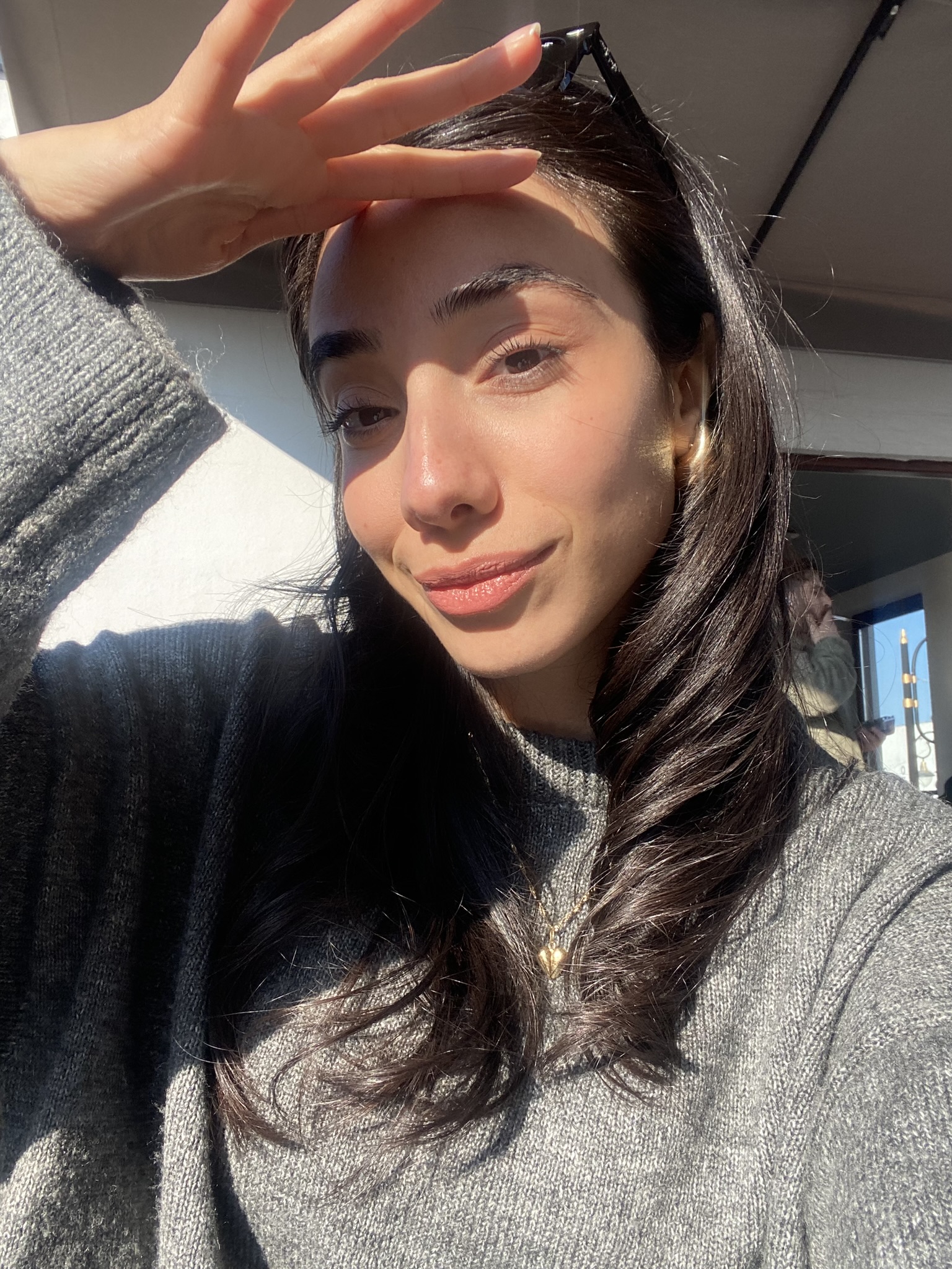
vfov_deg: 60.0
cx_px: 476
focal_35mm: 30
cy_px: 634
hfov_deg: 46.8
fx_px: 1100
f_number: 2.2
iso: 25
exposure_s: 1/720
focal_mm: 2.71
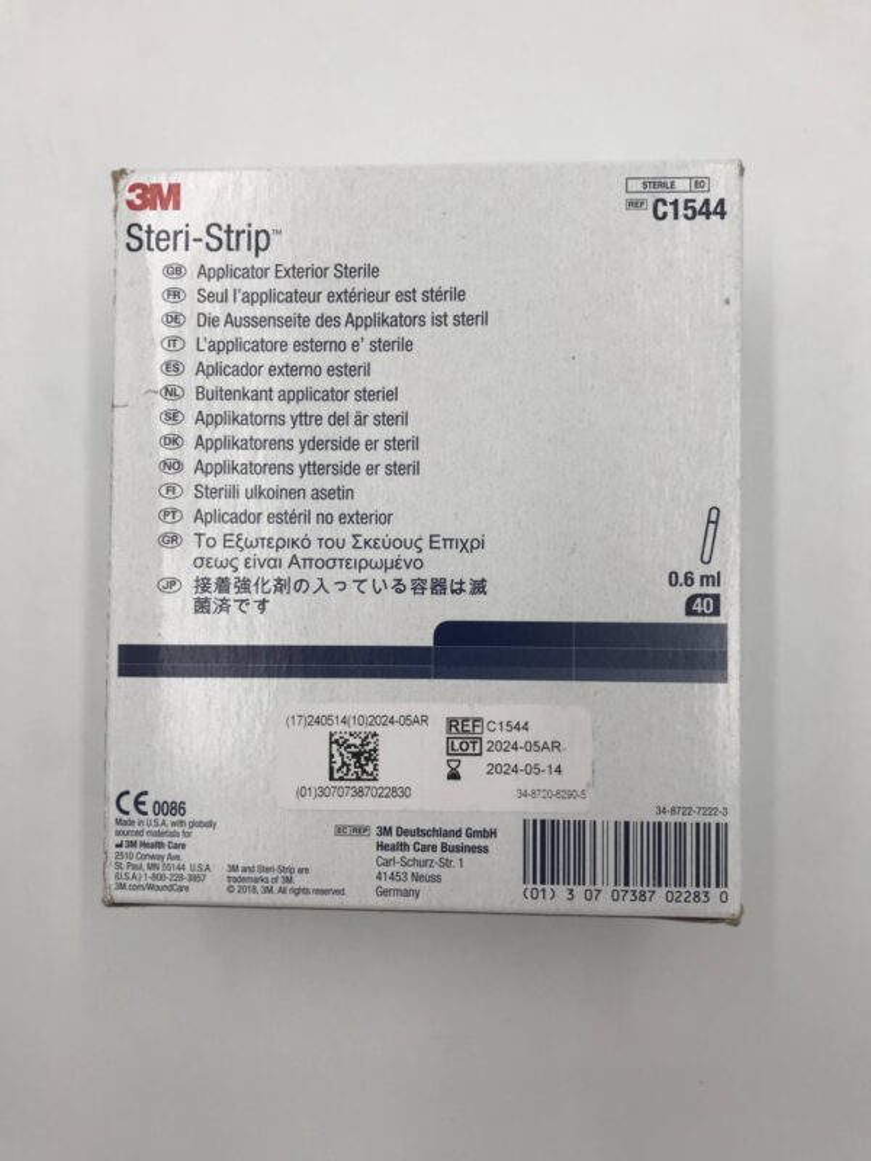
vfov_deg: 63.4
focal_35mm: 28
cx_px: 436
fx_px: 939
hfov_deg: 49.7
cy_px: 580
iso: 20
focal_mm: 3.99
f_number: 1.8
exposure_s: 1/172
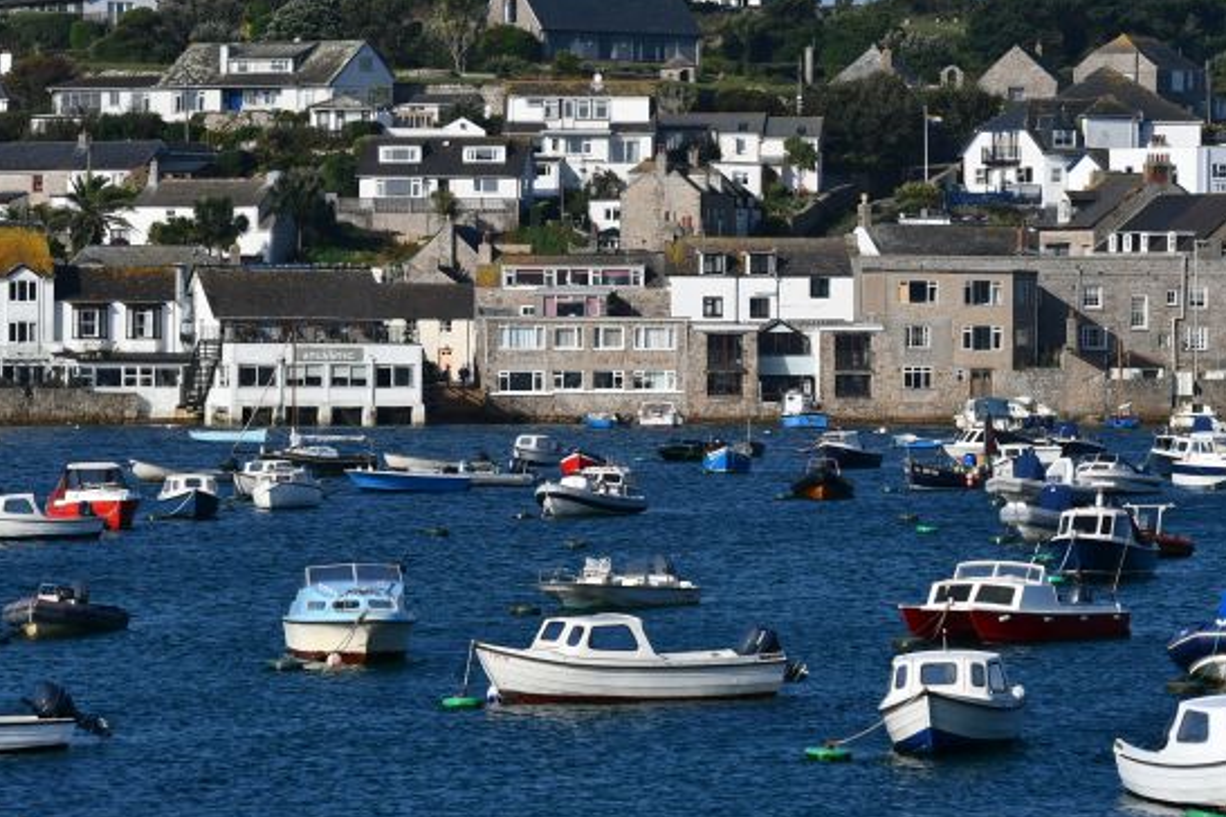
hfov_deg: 10.2
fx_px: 6879
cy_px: 250
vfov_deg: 6.8
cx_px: 665
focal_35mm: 202
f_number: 10
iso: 100
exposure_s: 1/400
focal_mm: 92
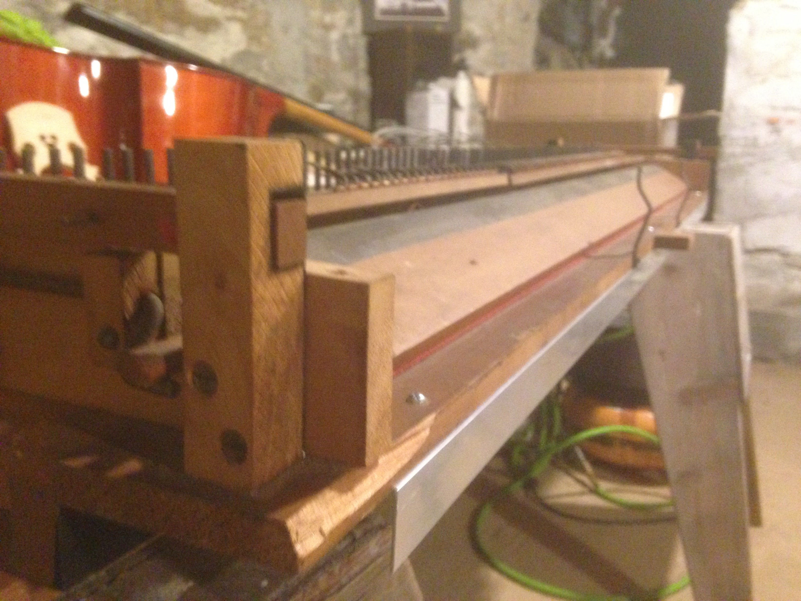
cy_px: 300
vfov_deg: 42.9
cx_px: 400
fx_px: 764
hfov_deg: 55.4
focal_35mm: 33
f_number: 2.4
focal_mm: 4.12
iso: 640
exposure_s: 1/15
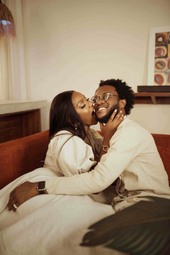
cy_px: 128
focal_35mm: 35
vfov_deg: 54.4
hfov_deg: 37.9
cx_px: 85
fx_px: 248
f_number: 1.4
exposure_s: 1/200
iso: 400
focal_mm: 35
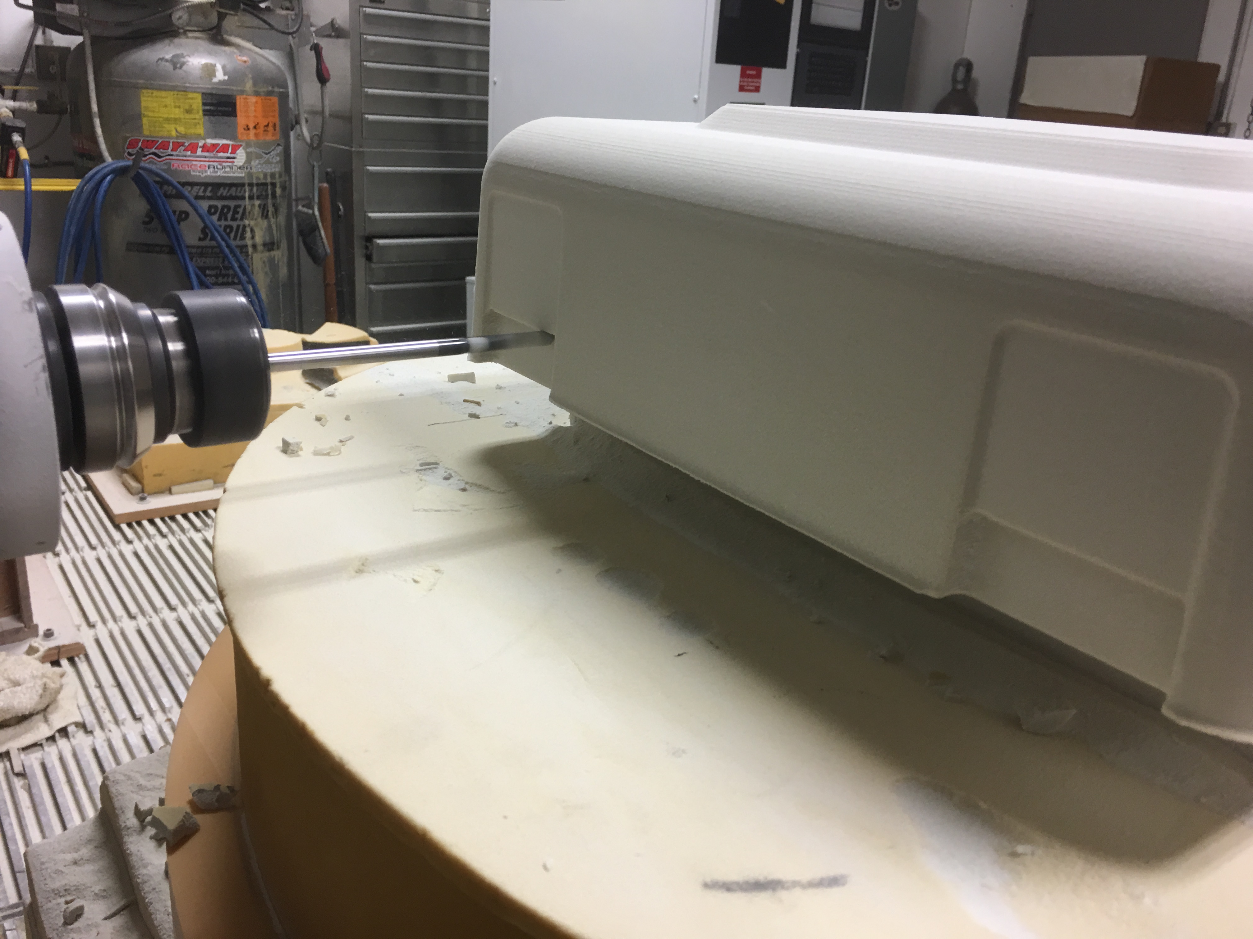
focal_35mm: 29
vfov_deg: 48.2
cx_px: 626
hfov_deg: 61.7
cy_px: 470
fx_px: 1050
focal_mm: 4.15
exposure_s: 1/30
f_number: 2.2
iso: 25
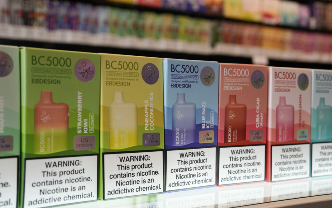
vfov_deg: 24.9
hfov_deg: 38.9
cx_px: 168
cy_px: 99
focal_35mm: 52
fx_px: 470
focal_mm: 50
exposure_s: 1/30
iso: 400
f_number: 9
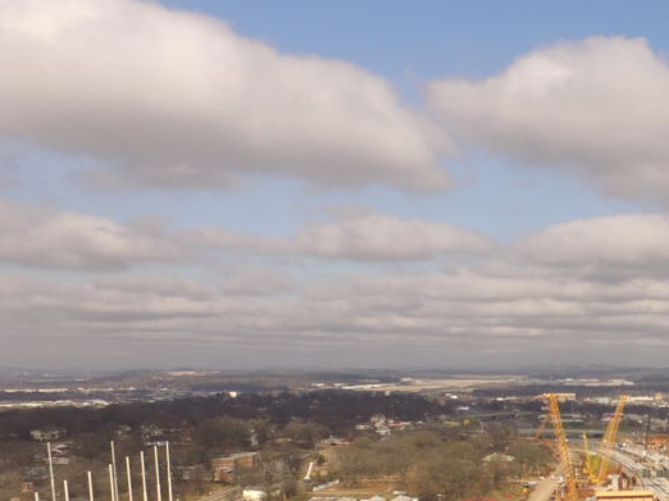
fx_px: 889
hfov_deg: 35.1
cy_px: 484
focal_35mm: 46
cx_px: 745
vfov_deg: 29.7
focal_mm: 3.61
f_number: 2.8
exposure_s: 1/1259
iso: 100
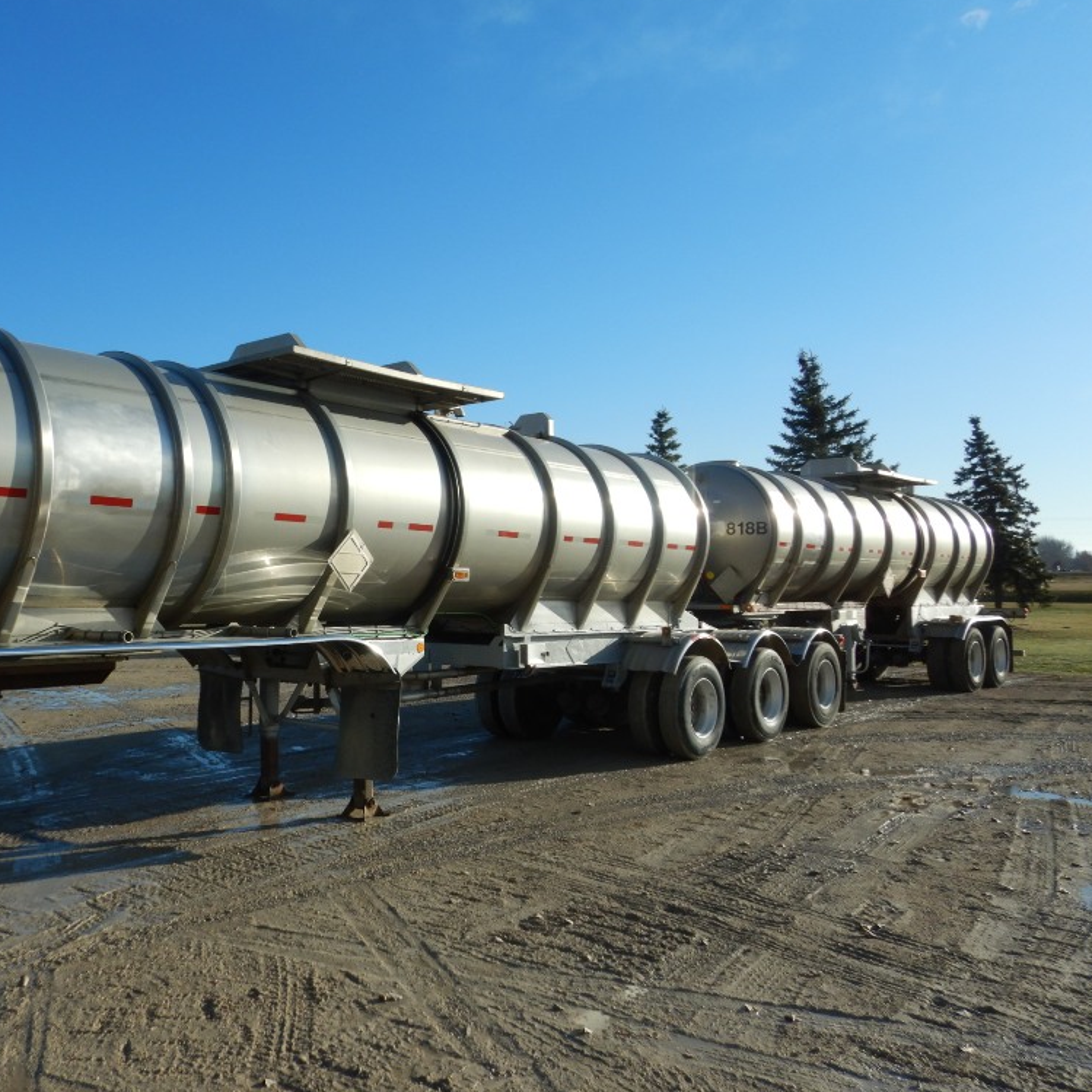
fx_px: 1035
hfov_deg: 55.0
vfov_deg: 55.6
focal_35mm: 29
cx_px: 411
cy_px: 538
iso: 125
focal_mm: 4.3
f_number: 4.1
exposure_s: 1/1000
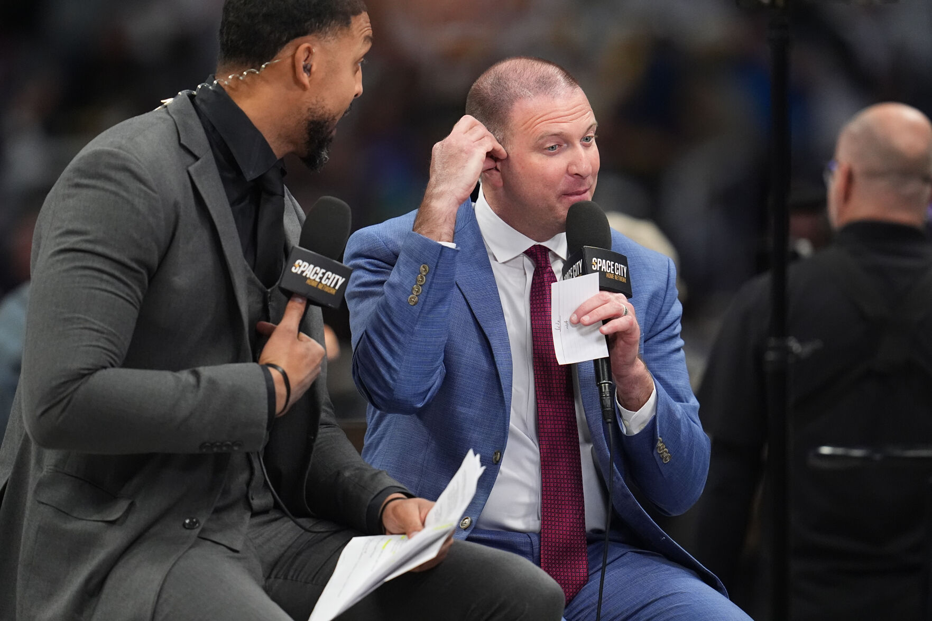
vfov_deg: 3.4
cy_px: 310
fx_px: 10354
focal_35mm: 400
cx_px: 466
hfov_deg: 5.2
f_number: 3.5
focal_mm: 400
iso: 5000
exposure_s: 1/1600
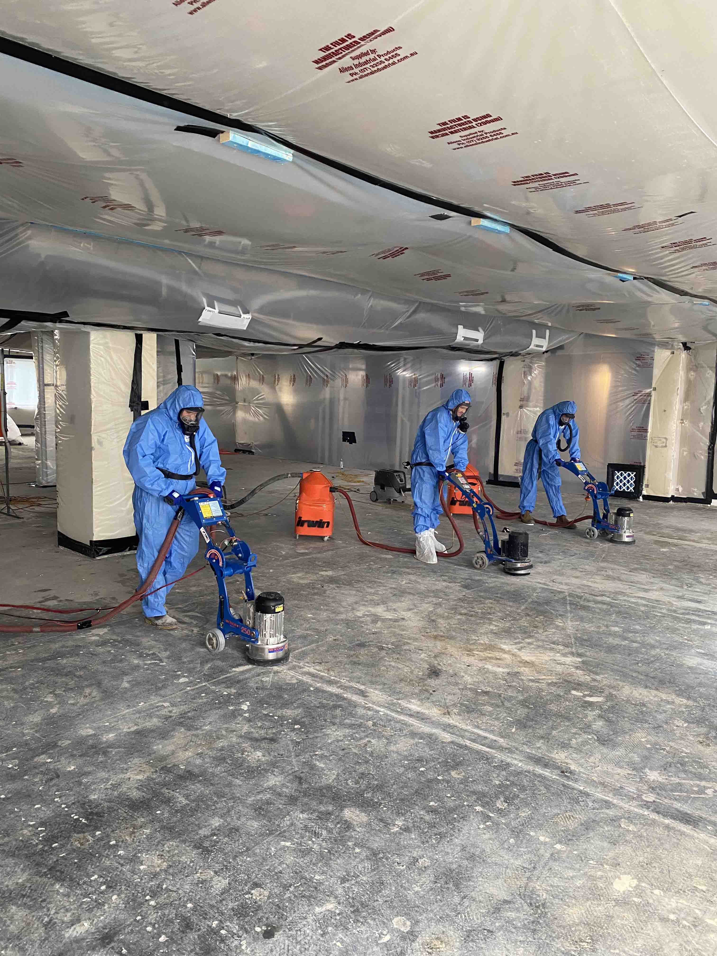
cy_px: 478
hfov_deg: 53.1
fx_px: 718
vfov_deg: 67.3
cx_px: 358
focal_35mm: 26
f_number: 1.8
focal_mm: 4.25
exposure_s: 1/60
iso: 125
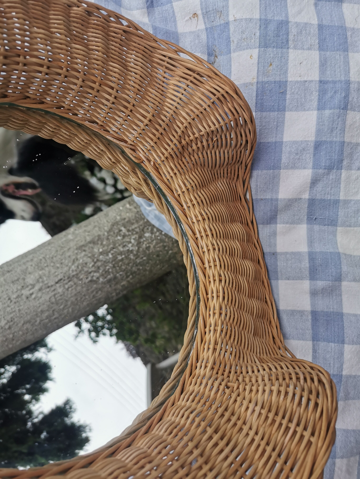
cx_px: 180
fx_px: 374
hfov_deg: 51.4
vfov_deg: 65.3
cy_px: 240
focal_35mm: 27
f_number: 1.8
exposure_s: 1/119
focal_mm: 5.58
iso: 50
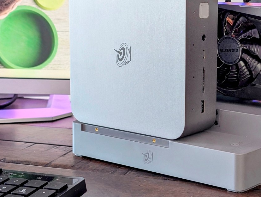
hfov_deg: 22.8
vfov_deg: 17.4
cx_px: 189
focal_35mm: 85
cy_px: 78
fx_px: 642
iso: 83
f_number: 1.68
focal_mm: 6.9
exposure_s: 1/23.9
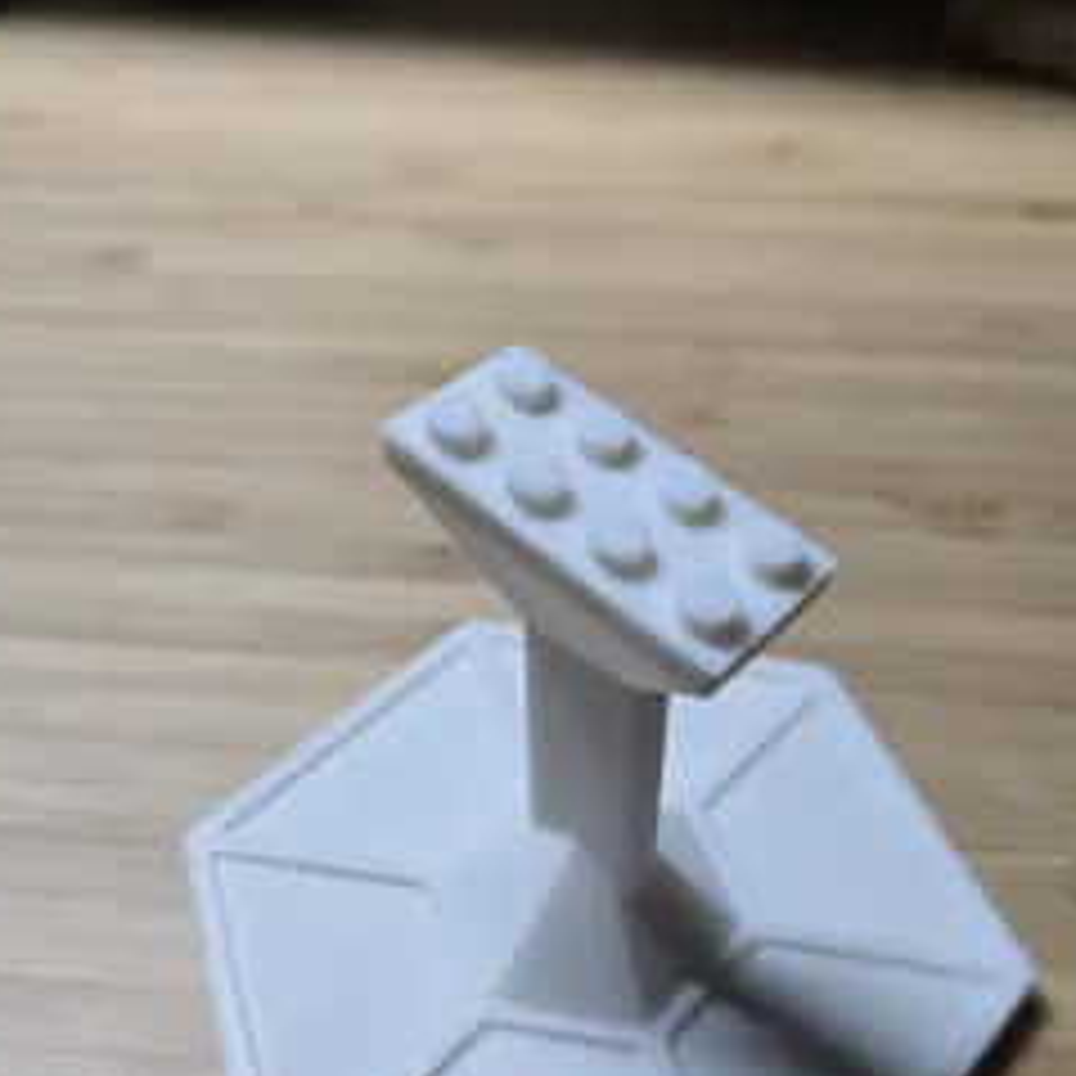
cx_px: 540
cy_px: 707
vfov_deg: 47.7
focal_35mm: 34
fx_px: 1196
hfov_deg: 48.5
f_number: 1.8
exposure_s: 1/100
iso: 160
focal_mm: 5.4
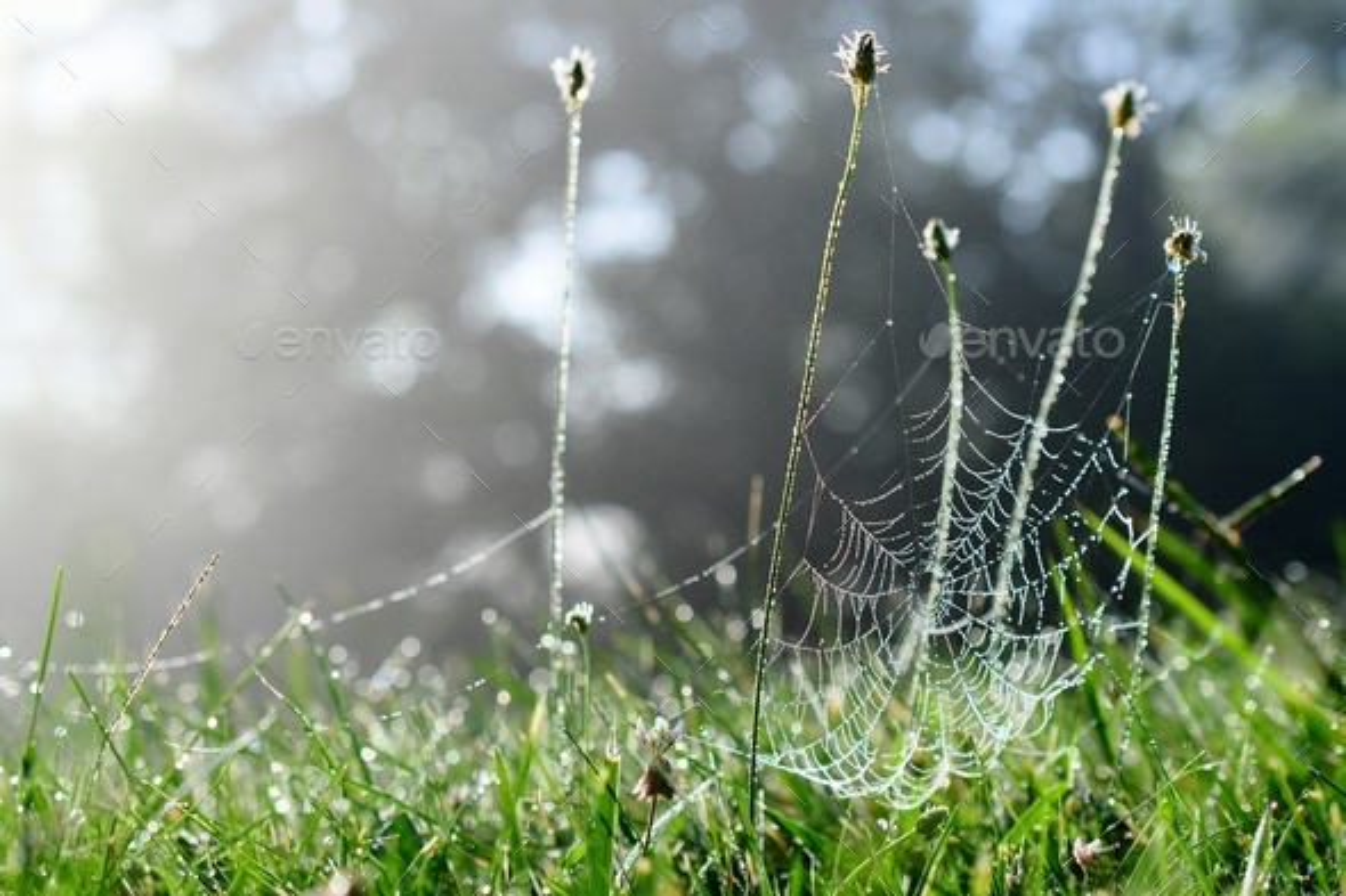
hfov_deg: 33.4
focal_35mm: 60
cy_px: 448
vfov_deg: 22.6
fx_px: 2243
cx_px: 673
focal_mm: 40
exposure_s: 1/1600
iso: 200
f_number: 5
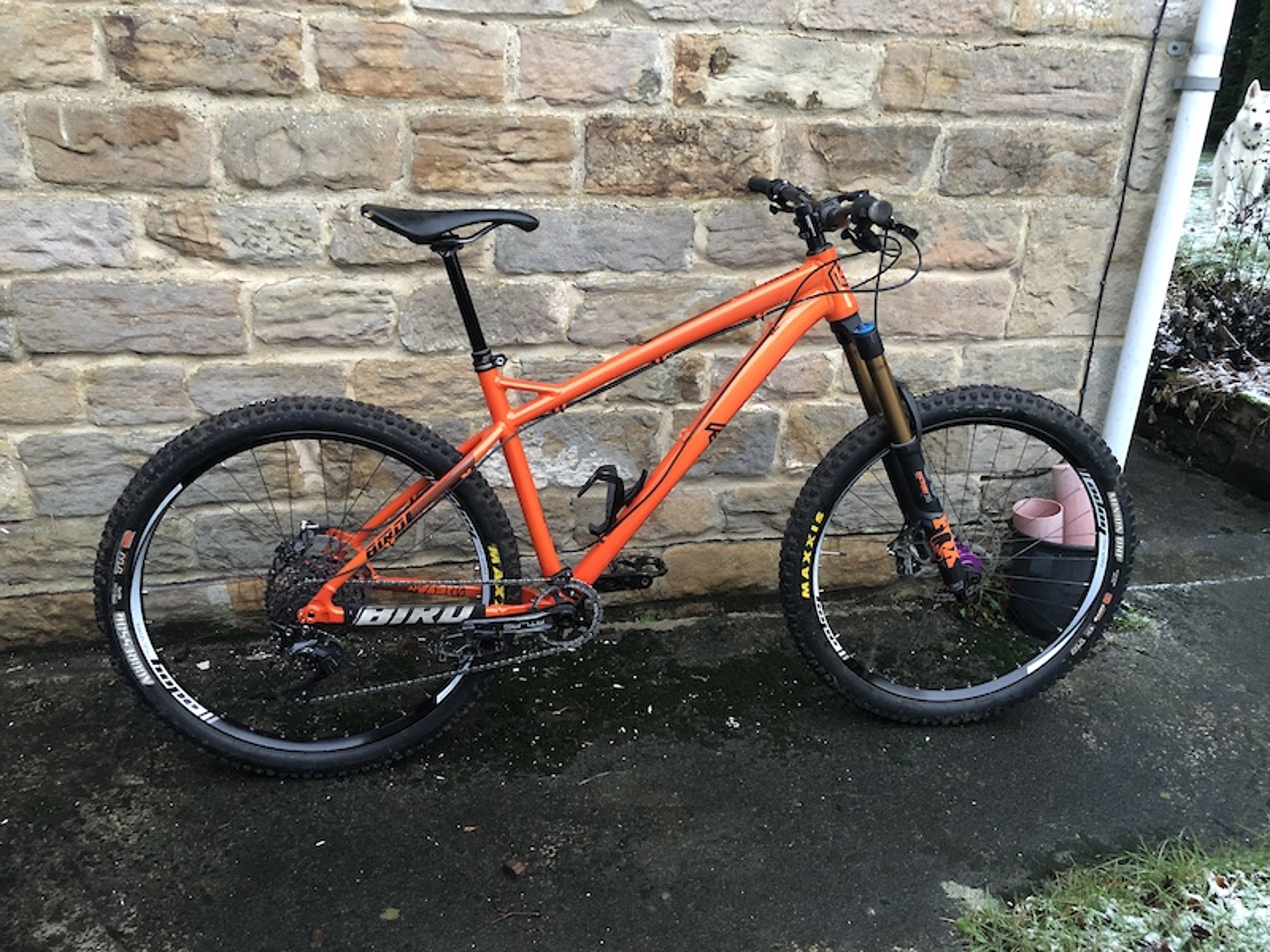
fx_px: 1027
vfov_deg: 49.7
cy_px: 476
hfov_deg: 63.4
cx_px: 635
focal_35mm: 28
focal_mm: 4
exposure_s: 1/15
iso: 100
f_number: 1.8
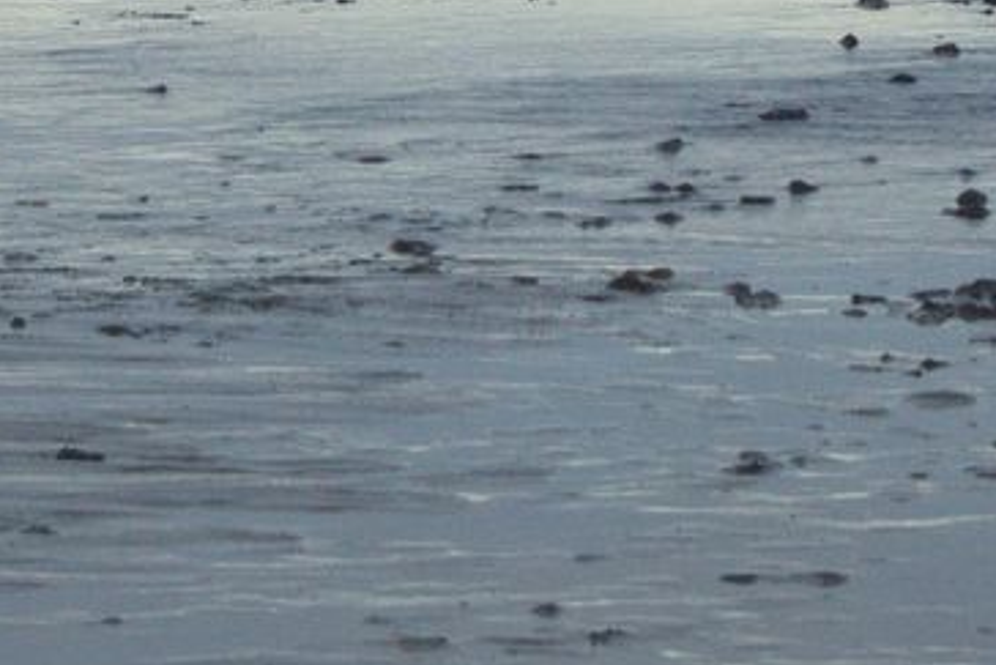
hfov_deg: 5.9
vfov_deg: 4.0
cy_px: -317
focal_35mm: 346
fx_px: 9576
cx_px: 889
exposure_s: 1/100
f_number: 18
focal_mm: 70
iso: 800
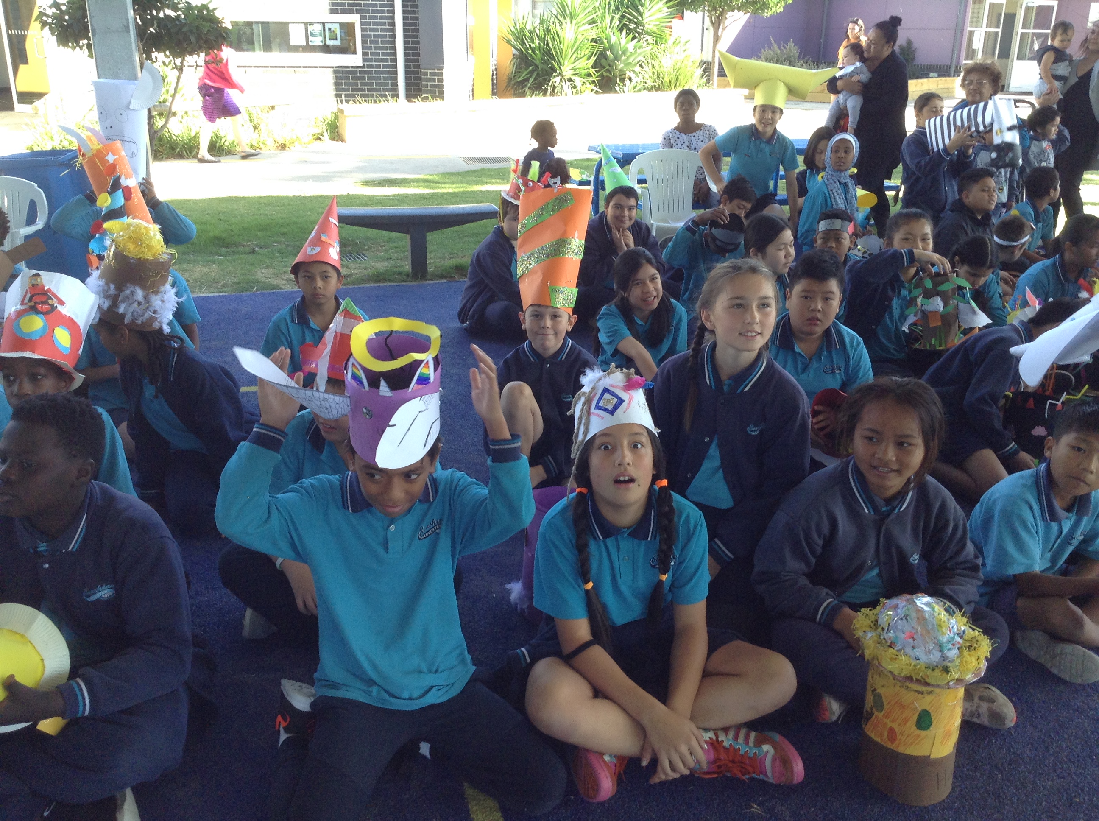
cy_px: 410
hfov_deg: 55.4
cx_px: 550
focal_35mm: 33
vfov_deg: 42.8
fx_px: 1046
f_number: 2.4
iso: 40
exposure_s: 1/120
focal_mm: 3.3
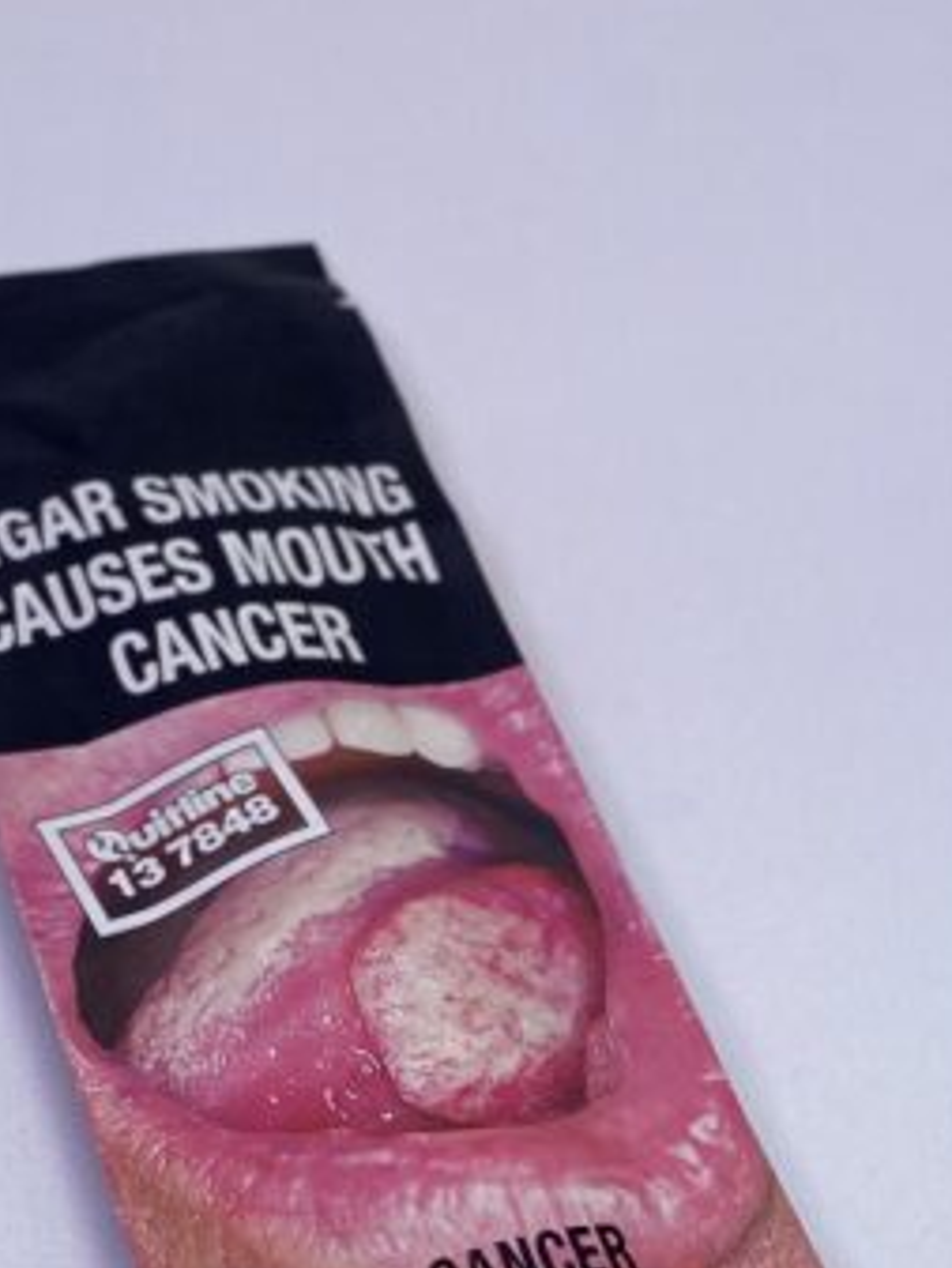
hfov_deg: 18.7
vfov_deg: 24.3
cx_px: 463
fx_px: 2895
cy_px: 1038
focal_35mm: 79
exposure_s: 1/654
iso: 32
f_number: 1.8
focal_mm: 4.25
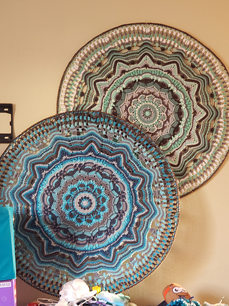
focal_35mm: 52
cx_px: 114
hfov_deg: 28.0
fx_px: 459
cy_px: 153
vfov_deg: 36.8
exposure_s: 1/15
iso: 400
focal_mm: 6
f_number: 2.4
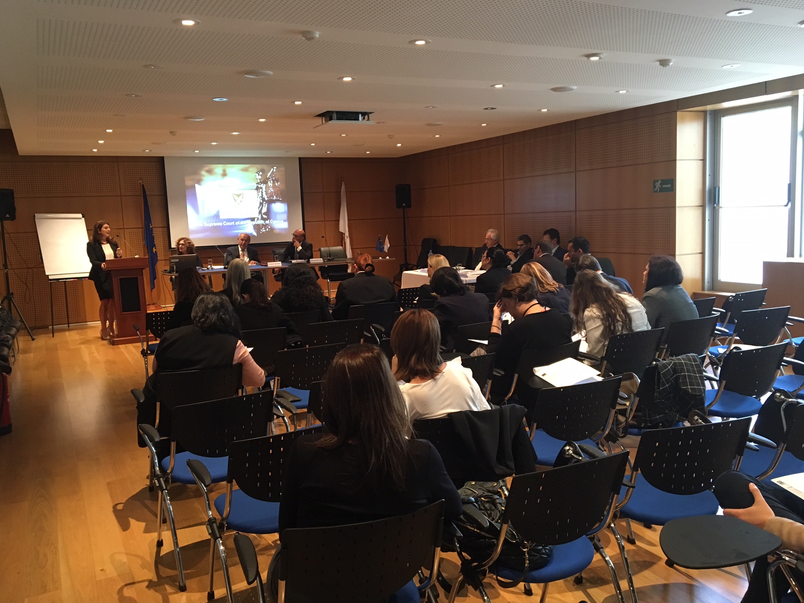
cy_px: 302
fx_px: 697
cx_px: 391
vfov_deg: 46.8
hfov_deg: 60.0
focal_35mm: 30
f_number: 2.2
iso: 200
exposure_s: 1/33
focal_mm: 4.15
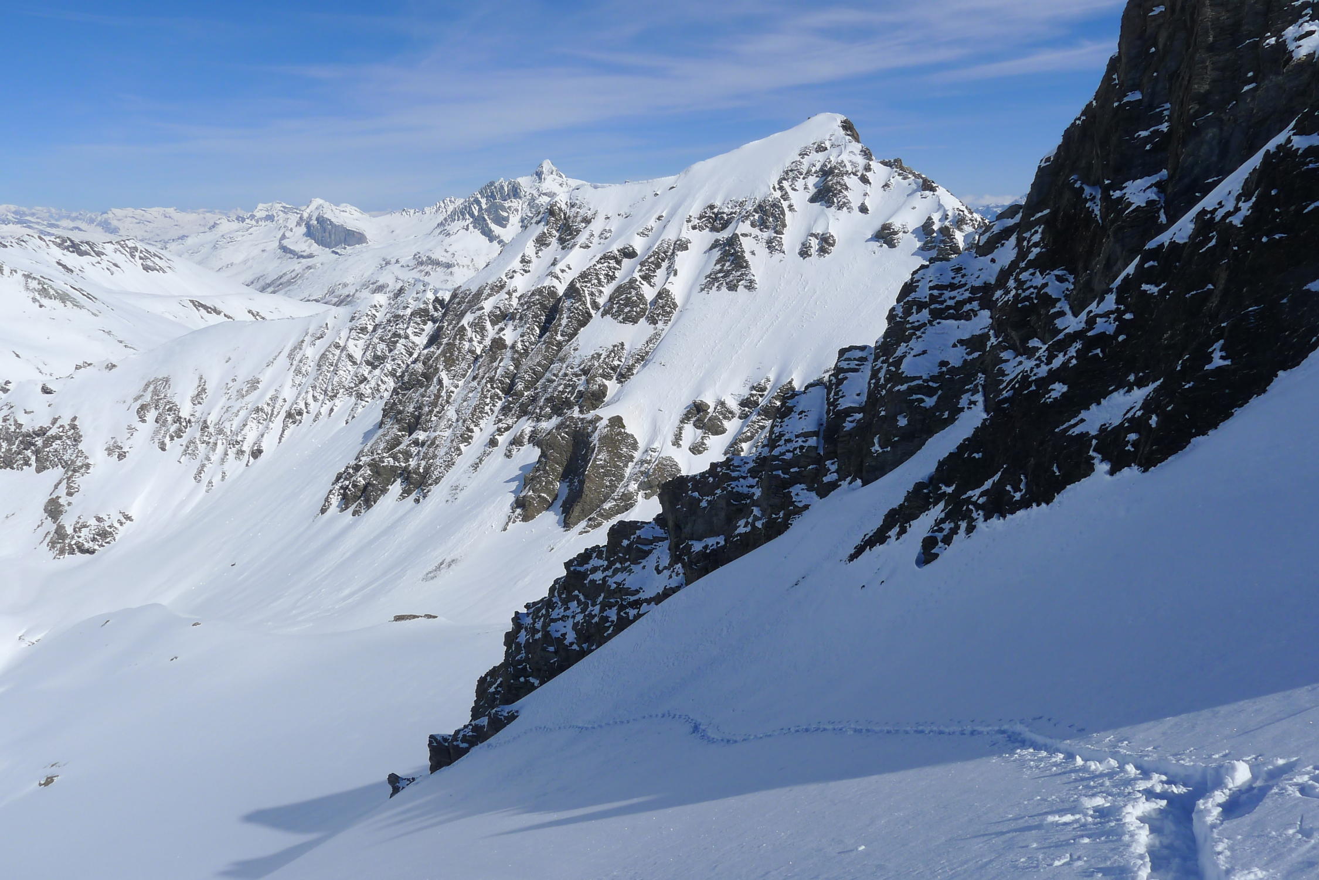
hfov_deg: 73.7
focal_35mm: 24
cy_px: 440
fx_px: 880
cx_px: 660
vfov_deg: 53.2
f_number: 6.3
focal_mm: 5.1
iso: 80
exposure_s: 1/800
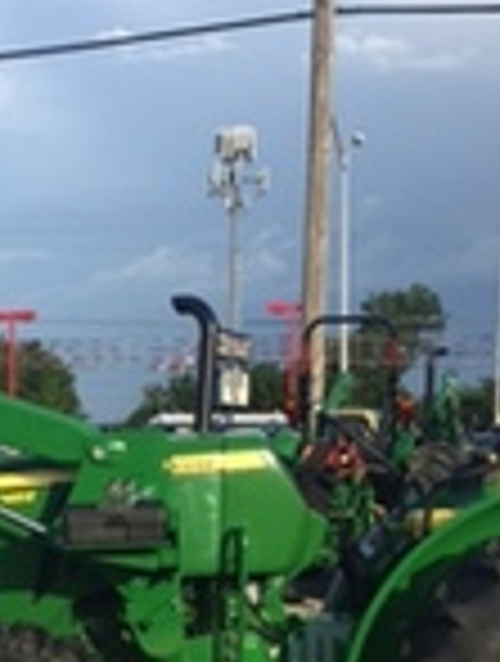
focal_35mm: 85
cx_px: 86
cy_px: 680
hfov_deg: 17.3
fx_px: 1630
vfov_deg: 22.0
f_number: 2.2
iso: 32
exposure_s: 1/1068
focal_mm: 4.15
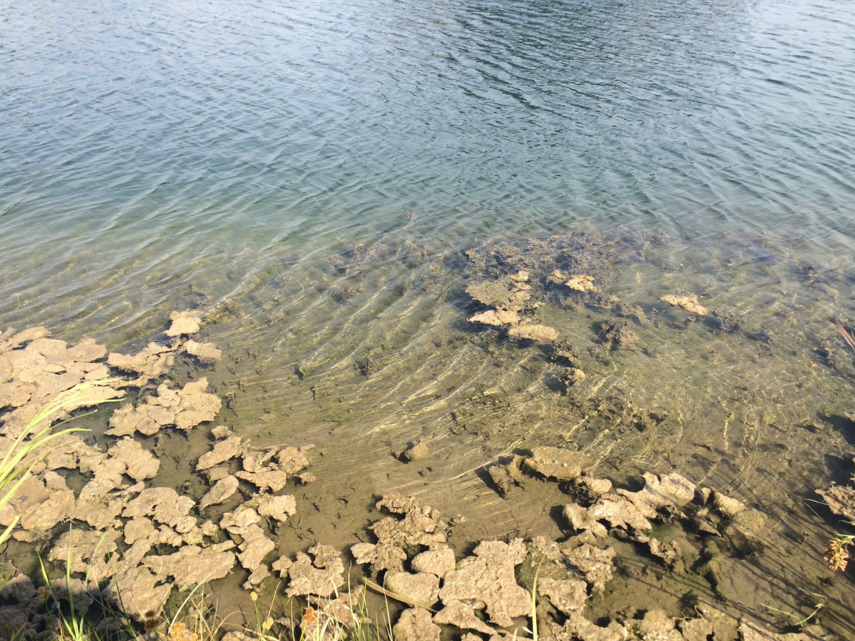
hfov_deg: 60.0
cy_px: 325
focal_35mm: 30
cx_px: 421
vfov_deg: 46.8
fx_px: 741
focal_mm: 4.15
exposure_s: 1/1026
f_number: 2.2
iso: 32
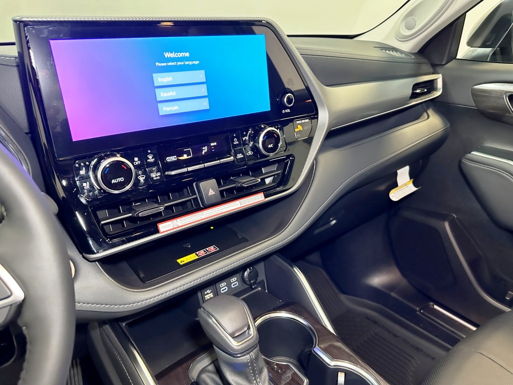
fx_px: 356
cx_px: 256
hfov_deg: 71.6
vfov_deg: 56.8
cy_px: 192
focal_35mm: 24
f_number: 1.78
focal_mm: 6.86
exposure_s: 1/40
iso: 640
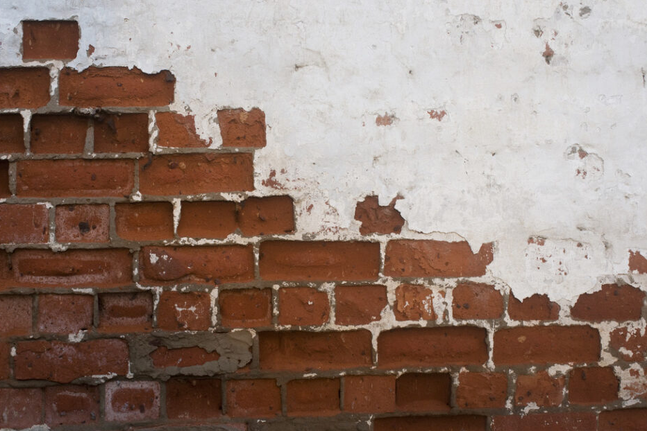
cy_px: 214
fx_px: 1133
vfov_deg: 21.6
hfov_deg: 31.9
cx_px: 308
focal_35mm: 63
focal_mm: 40
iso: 200
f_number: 5
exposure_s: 1/200
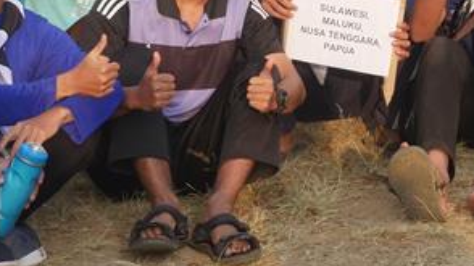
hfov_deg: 12.8
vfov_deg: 7.3
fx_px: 1985
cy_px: -310
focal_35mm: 158
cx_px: 730
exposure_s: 1/400
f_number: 3.5
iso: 200
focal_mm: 20
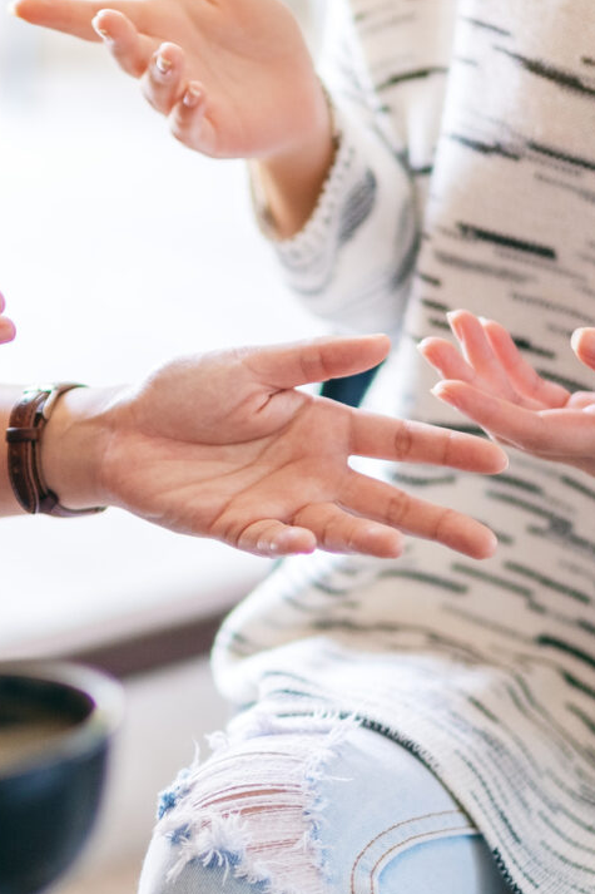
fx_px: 4489
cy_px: 409
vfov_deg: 11.4
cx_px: 11
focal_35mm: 181
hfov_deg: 7.6
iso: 200
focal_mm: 56
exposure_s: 1/280
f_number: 1.2
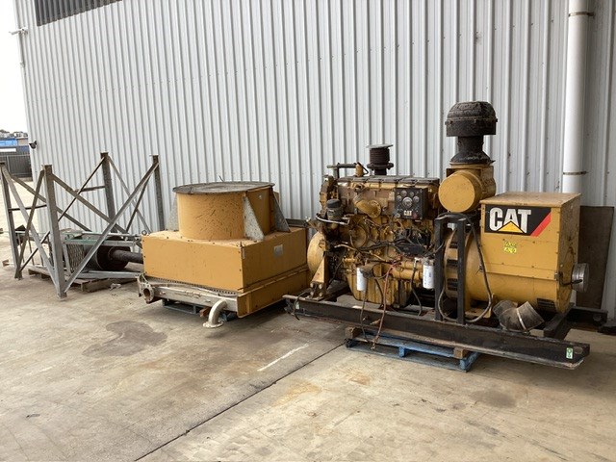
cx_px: 308
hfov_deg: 58.4
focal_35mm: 31
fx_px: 552
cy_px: 231
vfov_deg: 45.4
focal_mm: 3.3
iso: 25
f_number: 2.4
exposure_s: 1/146
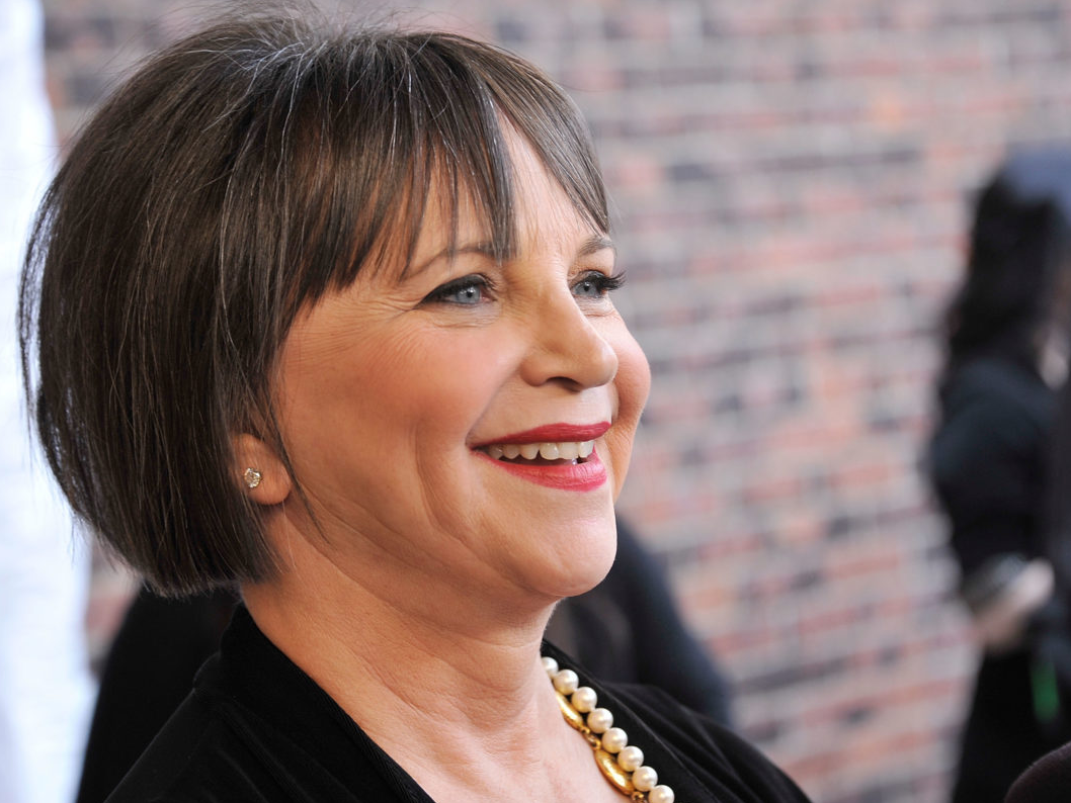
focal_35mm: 109
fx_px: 3373
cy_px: 403
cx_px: 531
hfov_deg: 18.0
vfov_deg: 13.6
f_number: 5.6
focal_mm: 100
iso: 800
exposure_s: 1/125
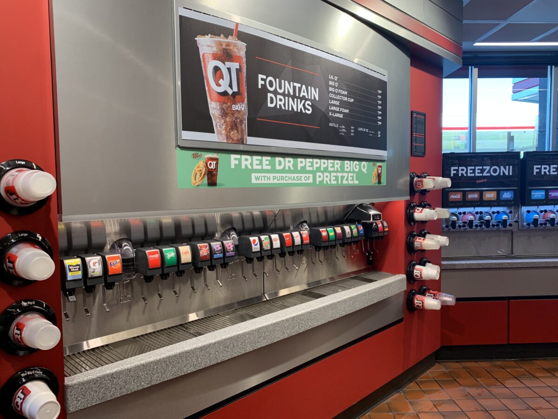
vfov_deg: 53.1
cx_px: 279
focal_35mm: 26
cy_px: 210
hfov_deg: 67.3
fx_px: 419
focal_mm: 4.25
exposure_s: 1/121
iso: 64
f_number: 1.8
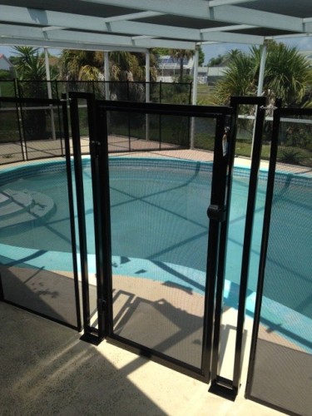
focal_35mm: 33
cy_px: 208
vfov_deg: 55.4
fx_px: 397
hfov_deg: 42.9
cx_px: 156
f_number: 2.4
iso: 50
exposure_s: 1/1261
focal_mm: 4.12
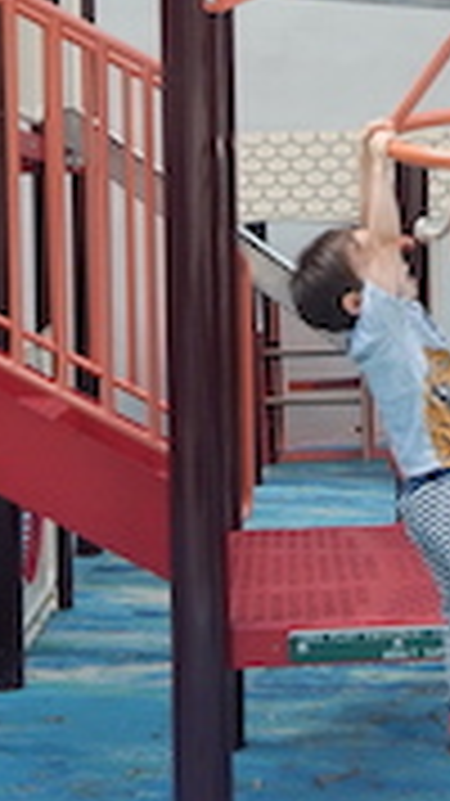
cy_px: 198
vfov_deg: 25.9
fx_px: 1720
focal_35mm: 81
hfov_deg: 14.7
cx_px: 450
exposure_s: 1/160
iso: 125
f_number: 3
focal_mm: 4
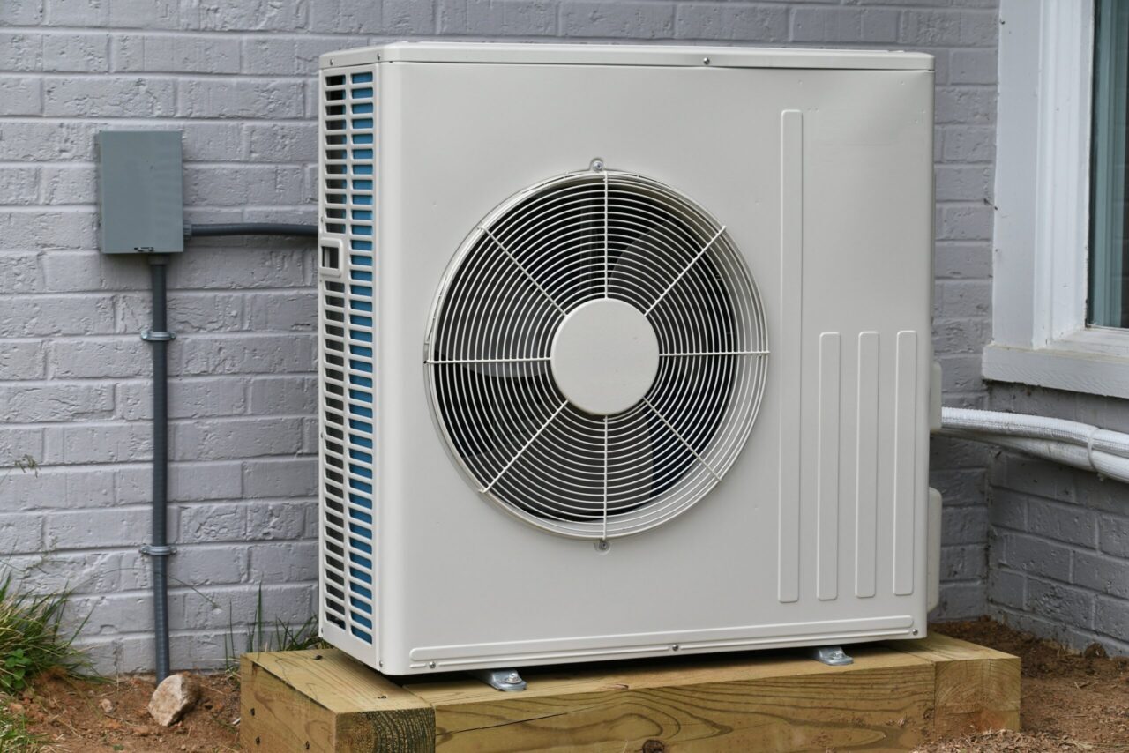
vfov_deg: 17.5
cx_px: 564
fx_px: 2447
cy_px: 376
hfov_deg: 26.0
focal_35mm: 78
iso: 250
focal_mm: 52
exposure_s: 1/160
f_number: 6.3
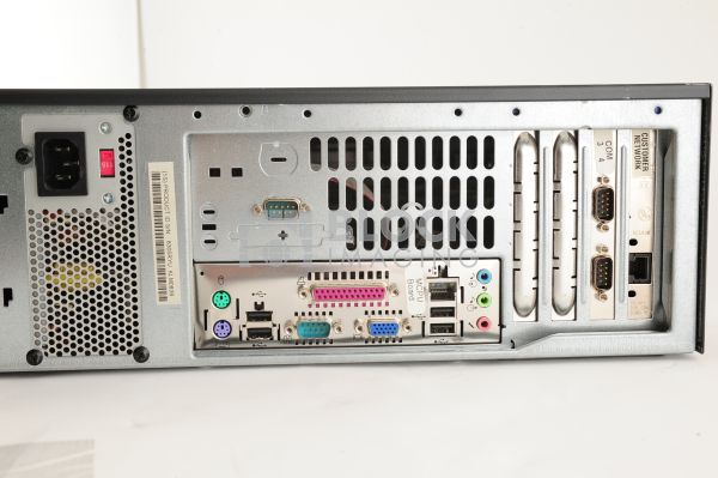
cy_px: 239
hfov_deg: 39.6
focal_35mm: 50
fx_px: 996
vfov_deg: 26.9
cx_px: 359
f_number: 11
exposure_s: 1/125
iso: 1600
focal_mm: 50
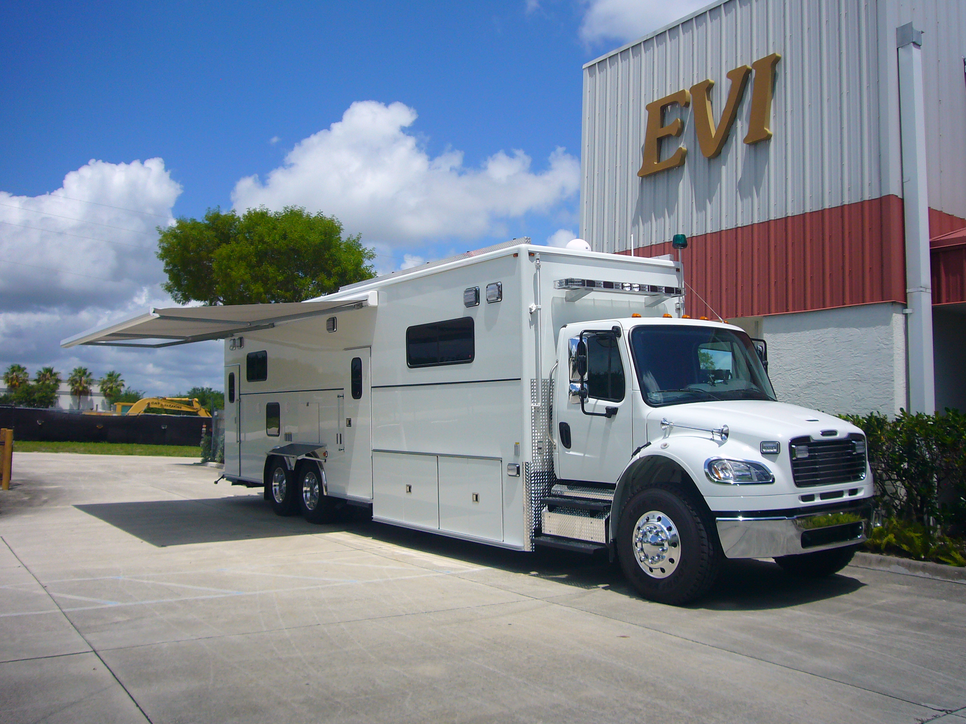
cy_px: 362
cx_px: 483
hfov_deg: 56.8
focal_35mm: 32
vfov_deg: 44.2
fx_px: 893
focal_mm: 5.2
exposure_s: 1/500
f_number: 6.3
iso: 80
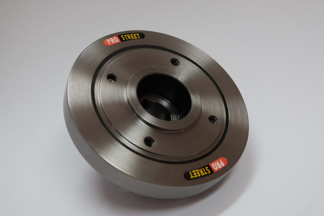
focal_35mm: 51
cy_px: 108
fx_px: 459
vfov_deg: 26.5
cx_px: 162
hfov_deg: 38.9
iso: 250
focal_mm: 34.3
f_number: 5.6
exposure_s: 1/15
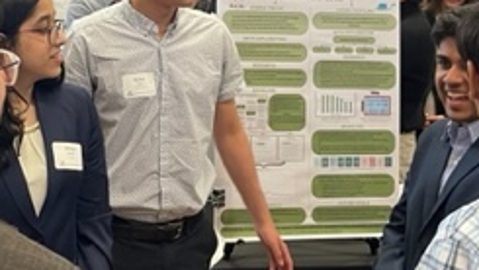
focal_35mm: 74
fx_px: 940
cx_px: 154
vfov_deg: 16.2
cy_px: 39
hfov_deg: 28.4
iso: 250
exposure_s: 1/60
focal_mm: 5.1
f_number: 1.6
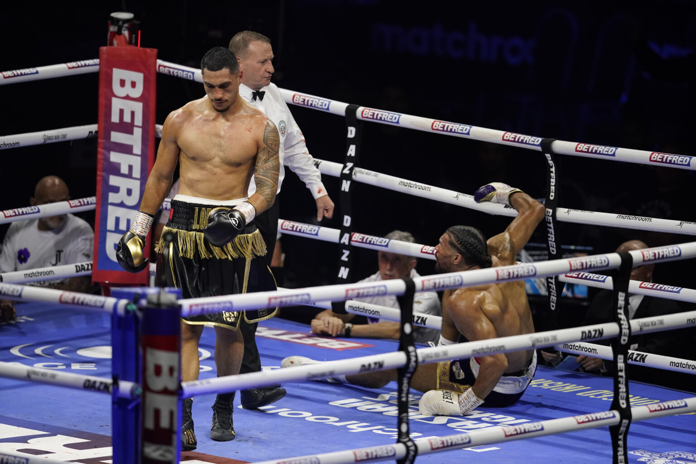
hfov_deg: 5.2
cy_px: 232
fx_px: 7733
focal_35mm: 400
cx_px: 348
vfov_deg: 3.4
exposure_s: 1/1250
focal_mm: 400
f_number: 2.8
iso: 4000
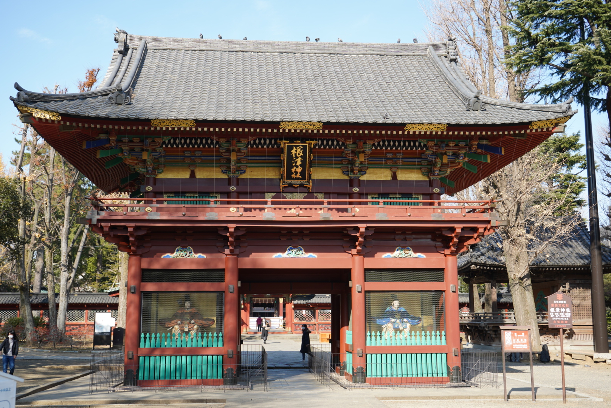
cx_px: 306
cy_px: 204
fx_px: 679
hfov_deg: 48.4
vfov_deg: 33.5
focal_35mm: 40
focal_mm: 40
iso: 100
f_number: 7.1
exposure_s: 1/100
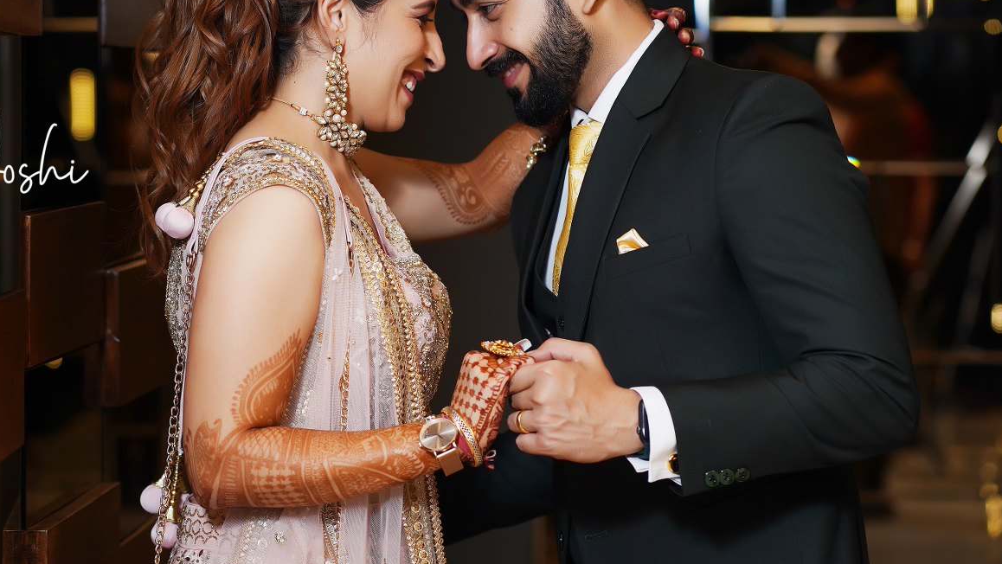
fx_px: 3269
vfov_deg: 9.9
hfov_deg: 17.4
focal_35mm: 123
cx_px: 433
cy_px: 175
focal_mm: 85
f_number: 3.2
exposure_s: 1/200
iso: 320
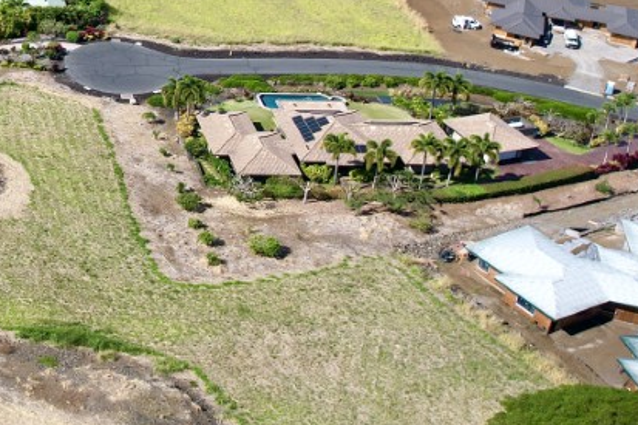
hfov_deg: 27.7
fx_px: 1134
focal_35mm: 64
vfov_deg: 20.3
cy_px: -40
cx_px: -120
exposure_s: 1/2000
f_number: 2.8
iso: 100
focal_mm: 8.38
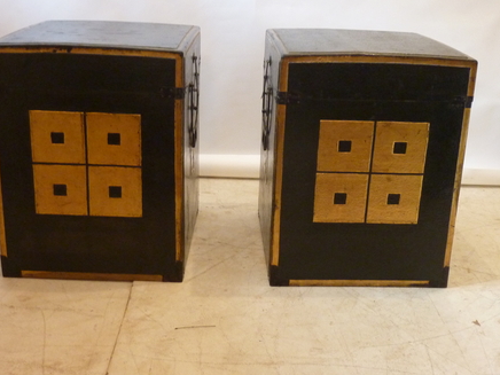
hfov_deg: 42.9
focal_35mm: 44
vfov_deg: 32.8
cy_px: 146
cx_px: 245
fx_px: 636
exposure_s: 1/8
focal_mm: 5.3
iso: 400
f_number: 3.5
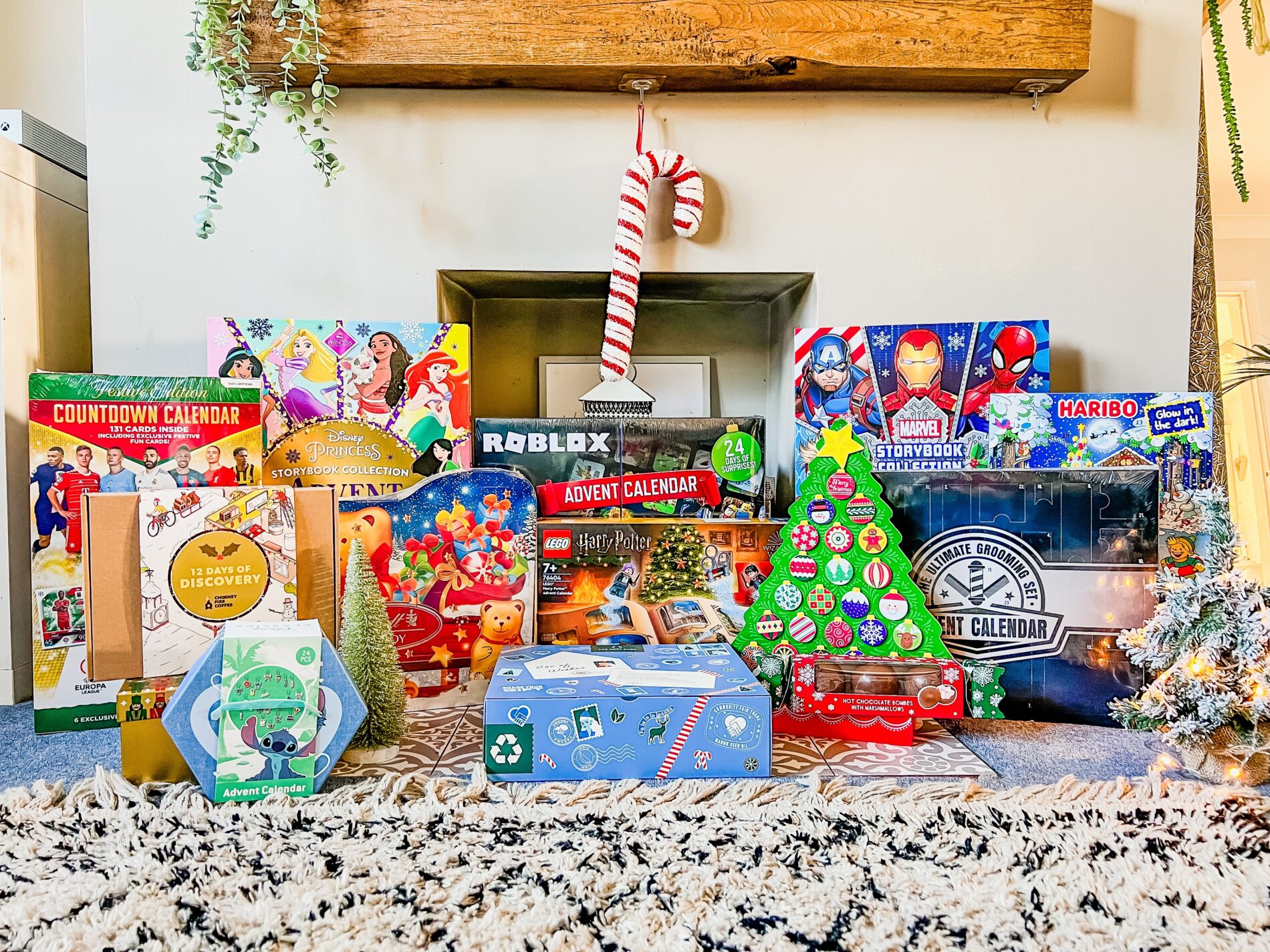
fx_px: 954
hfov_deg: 67.3
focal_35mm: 26
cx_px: 635
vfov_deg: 53.1
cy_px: 476
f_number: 1.5
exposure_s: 1/60
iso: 200
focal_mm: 5.7
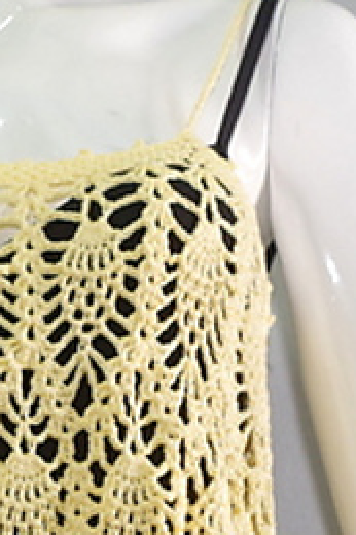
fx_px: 1099
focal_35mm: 74
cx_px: -30
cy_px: 529
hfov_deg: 17.8
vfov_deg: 26.0
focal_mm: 20
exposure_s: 1/25
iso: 400
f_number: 4
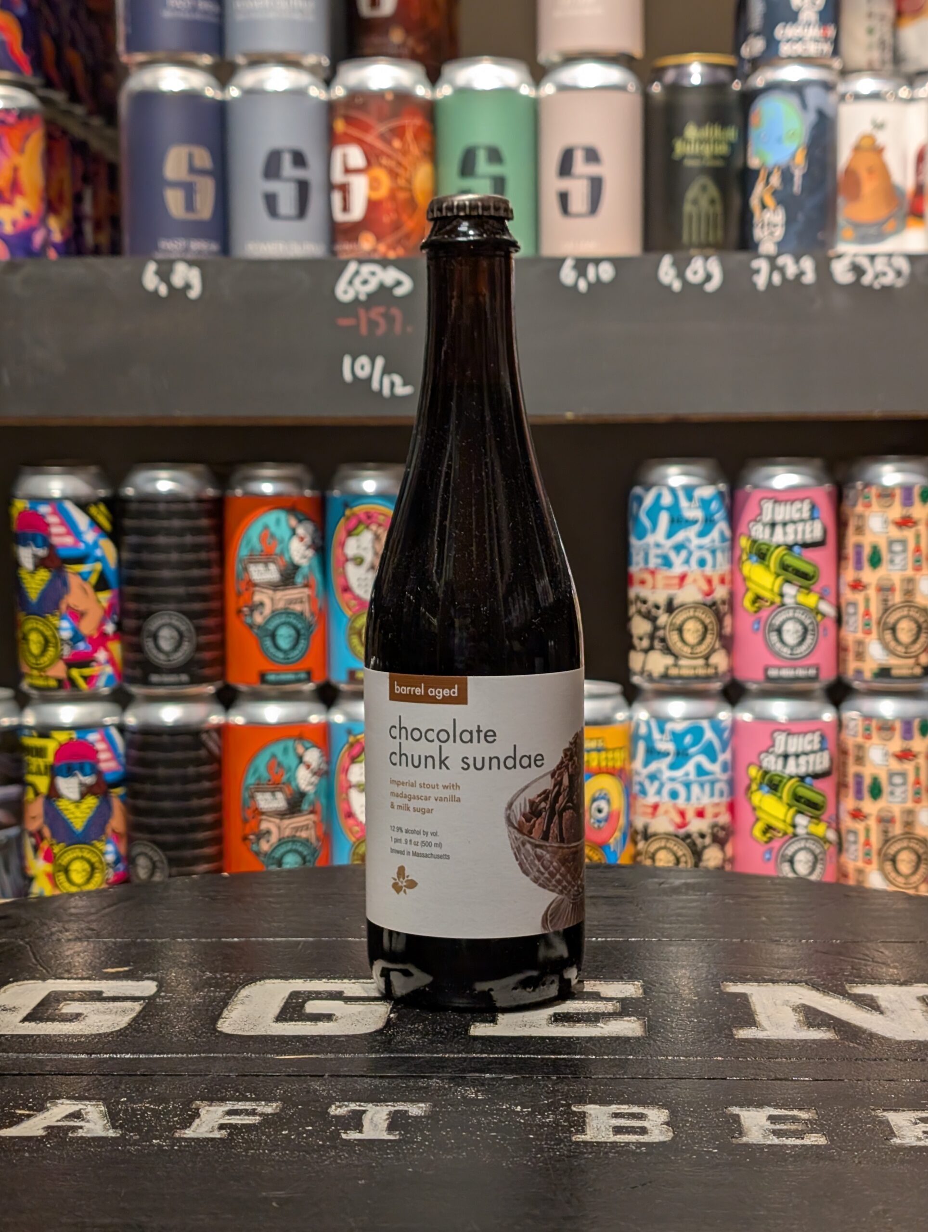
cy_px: 616
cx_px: 464
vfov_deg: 38.9
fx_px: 1747
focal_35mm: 49
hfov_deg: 29.8
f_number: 1.68
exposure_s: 1/100
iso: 162
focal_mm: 6.9
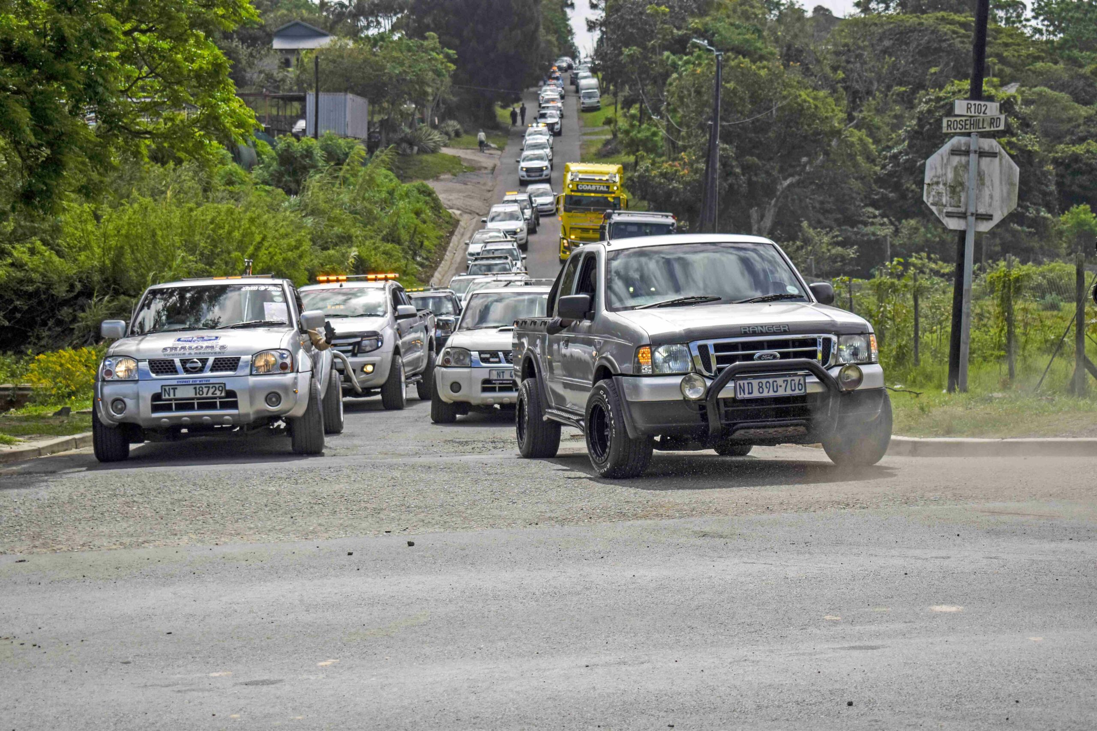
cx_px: 548
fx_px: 1920
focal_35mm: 63
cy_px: 366
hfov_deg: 31.9
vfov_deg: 21.6
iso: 250
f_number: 5.6
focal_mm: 42
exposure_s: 1/3200
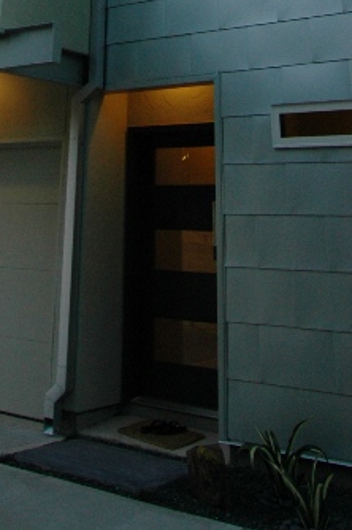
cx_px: 126
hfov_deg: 26.6
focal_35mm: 51
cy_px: -202
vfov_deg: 29.4
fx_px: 743
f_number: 5
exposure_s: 1/100
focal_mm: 11
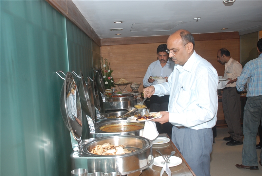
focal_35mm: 39
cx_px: 131
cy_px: 88
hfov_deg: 49.5
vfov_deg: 34.4
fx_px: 284
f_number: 5.6
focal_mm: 26
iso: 400
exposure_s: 1/125
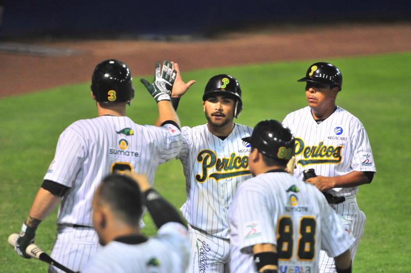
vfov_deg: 4.6
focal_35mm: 300
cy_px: 136
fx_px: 3420
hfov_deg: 6.9
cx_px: 206
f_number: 2.8
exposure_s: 1/400
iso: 1600
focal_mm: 200
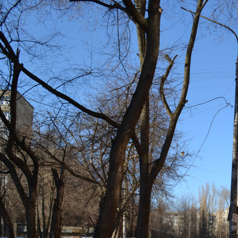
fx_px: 474
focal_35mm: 61
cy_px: 187
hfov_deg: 26.0
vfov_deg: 27.6
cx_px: 263
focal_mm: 20
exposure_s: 1/200
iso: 100
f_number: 6.3
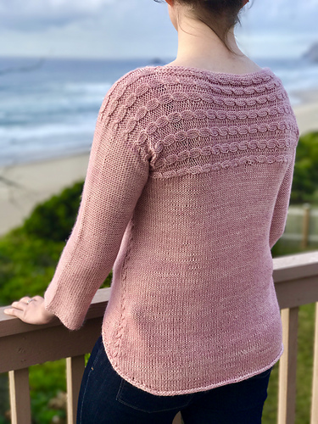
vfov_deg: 33.8
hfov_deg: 25.7
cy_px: 212
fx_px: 698
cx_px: 159
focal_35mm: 57
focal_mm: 6.6
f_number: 2.8
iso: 20
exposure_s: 1/277
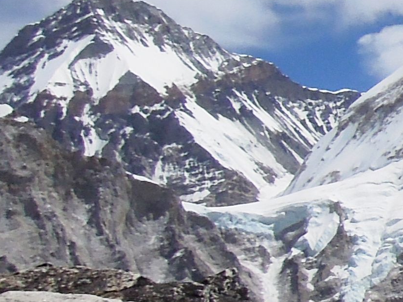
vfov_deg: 12.8
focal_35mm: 116
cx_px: 939
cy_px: 170
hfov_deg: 13.2
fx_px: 1350
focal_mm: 4.3
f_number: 7.1
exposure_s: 1/1600
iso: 160
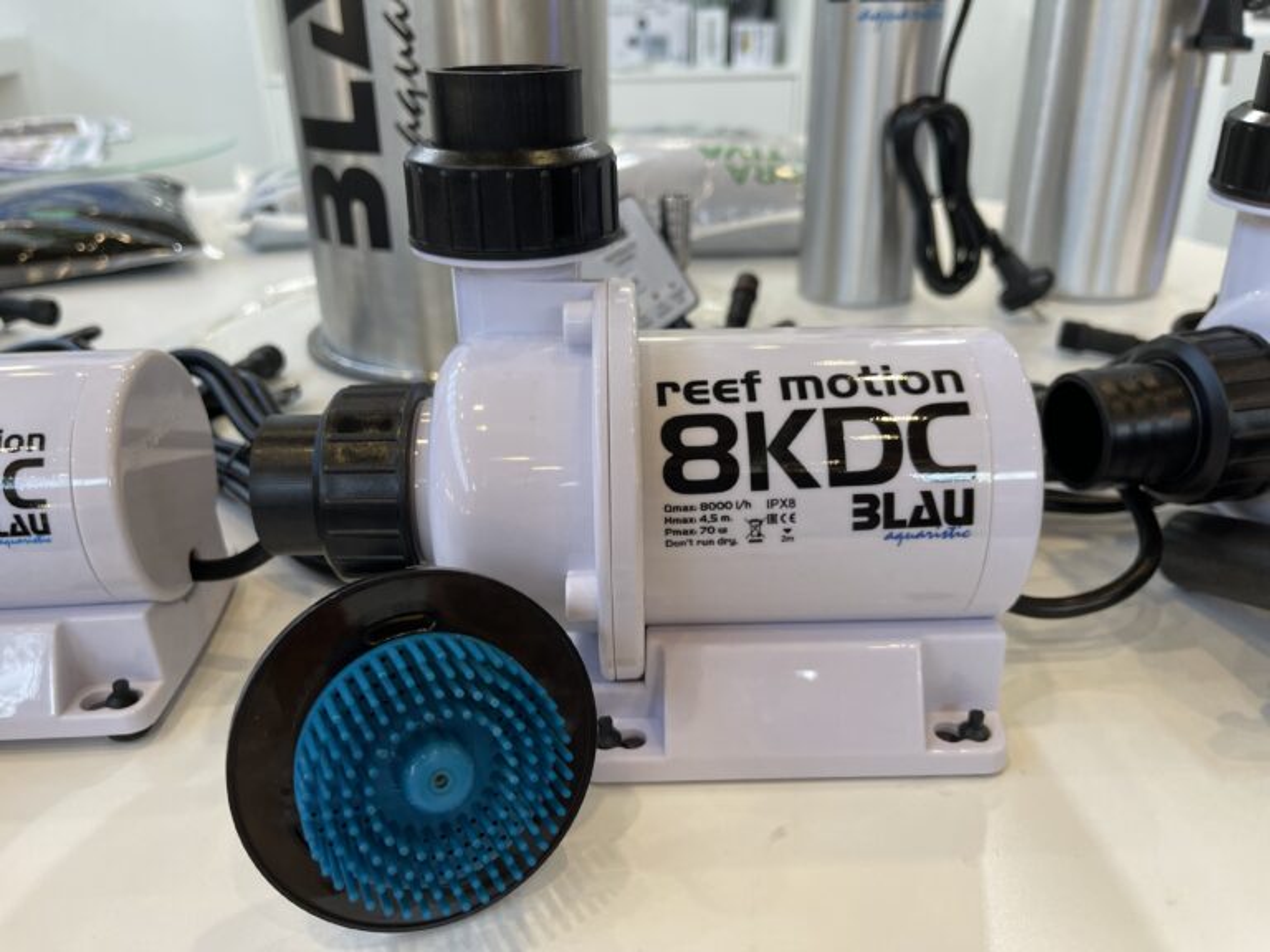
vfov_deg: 53.1
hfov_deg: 67.3
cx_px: 635
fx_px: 954
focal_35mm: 26
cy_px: 476
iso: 50
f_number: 1.6
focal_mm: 5.1
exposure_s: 1/100
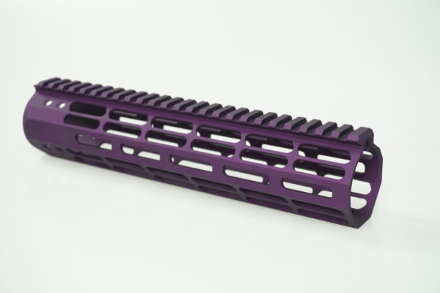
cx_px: 220
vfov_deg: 22.6
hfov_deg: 33.4
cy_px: 146
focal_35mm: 60
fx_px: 733
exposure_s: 1/13
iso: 100
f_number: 5.6
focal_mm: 40
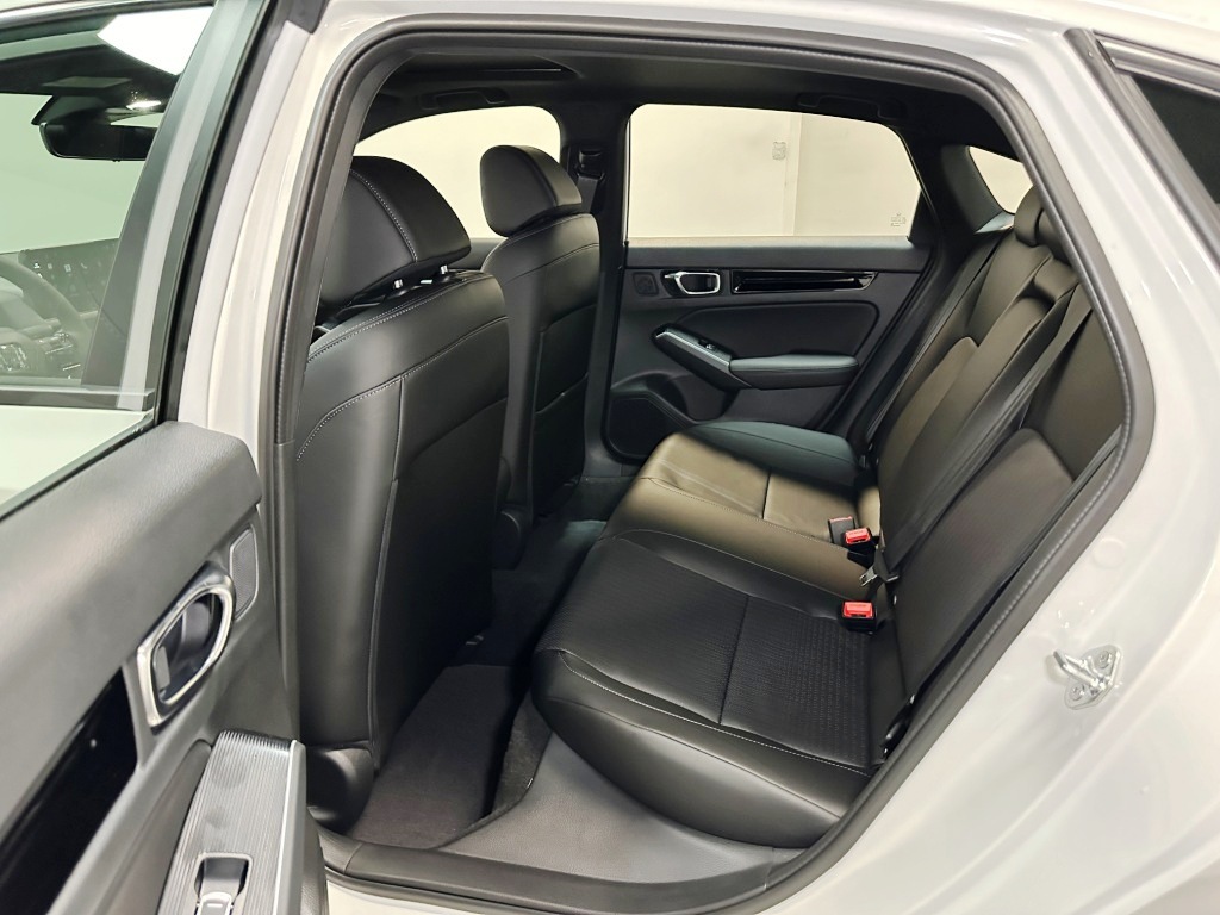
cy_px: 458
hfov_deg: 71.6
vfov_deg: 56.8
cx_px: 610
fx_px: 846
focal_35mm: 24
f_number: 1.78
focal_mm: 6.86
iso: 1000
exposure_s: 1/40
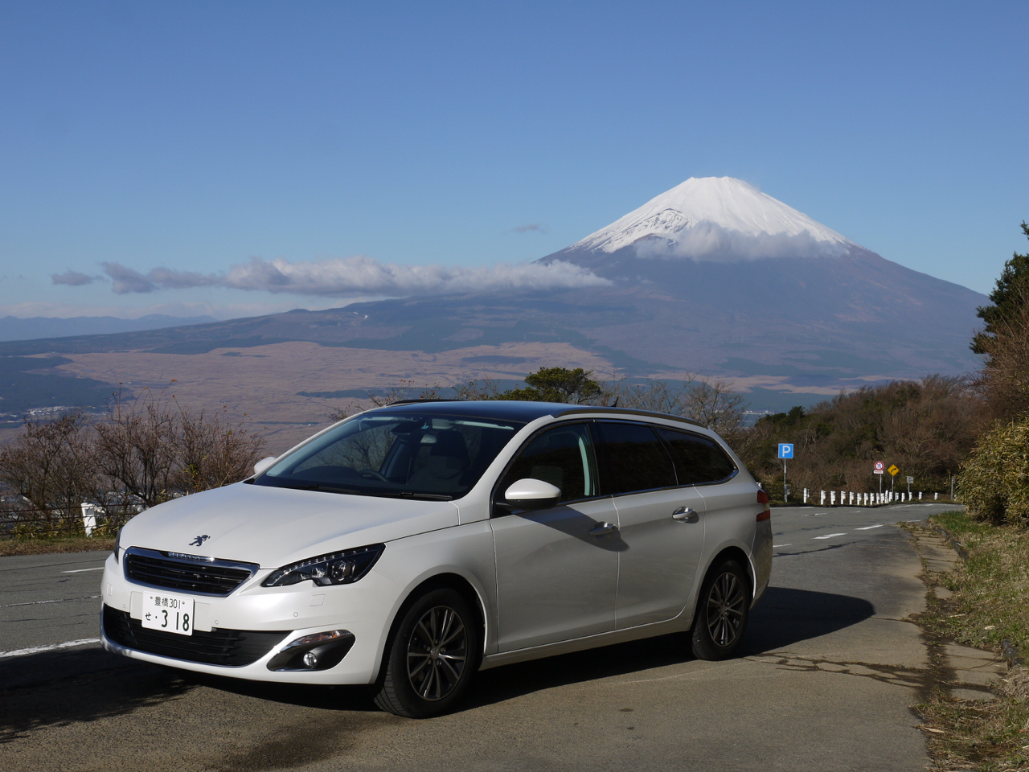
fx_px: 1724
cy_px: 386
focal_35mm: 58
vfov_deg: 25.2
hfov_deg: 33.2
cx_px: 514
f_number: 10
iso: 100
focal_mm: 29
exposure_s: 1/500
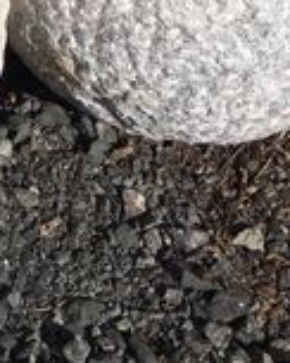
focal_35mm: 111
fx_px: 1193
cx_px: -124
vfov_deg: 15.4
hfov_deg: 13.2
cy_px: -244
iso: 25
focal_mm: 4.15
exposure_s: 1/3663
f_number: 2.2
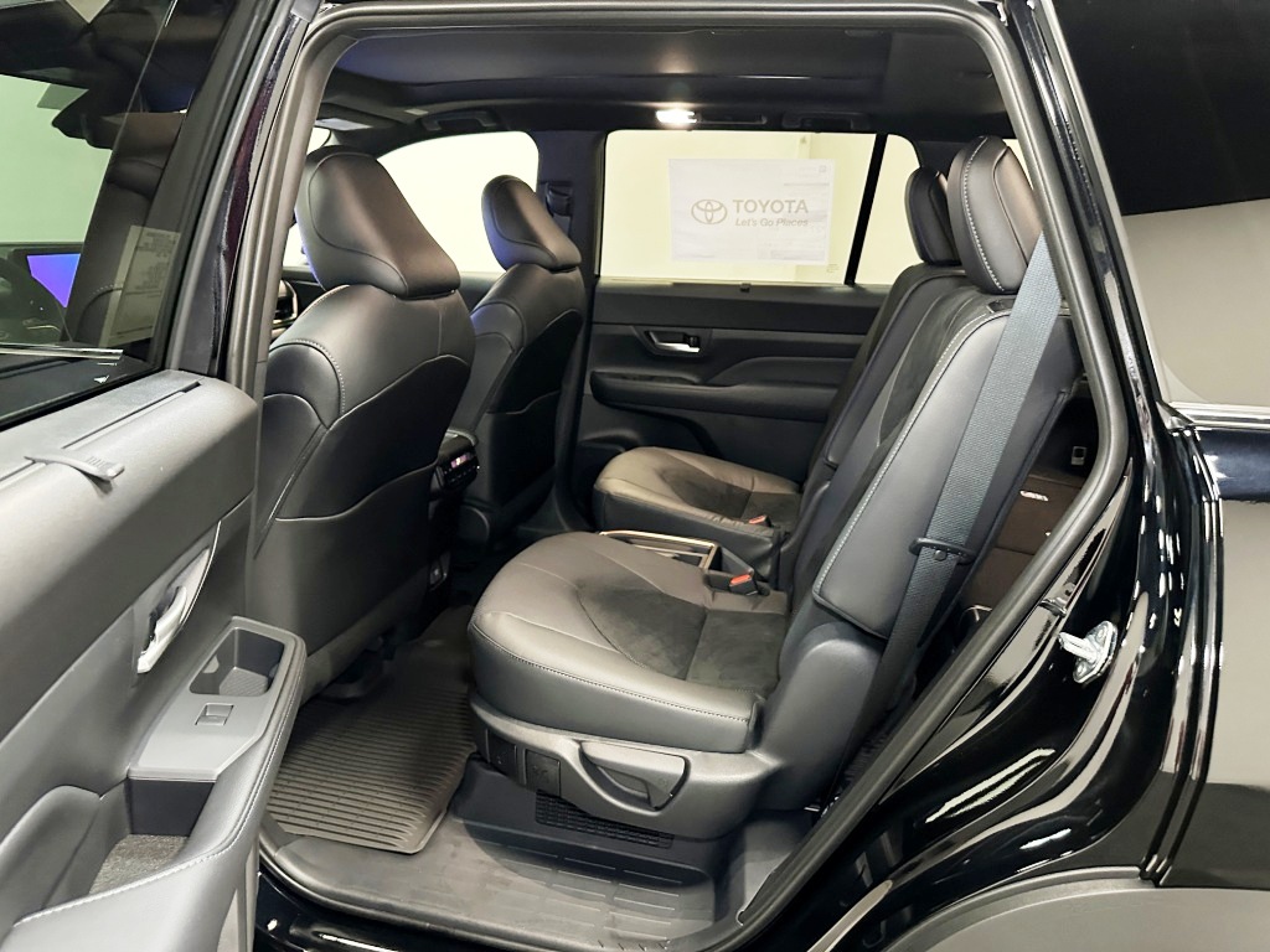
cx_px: 635
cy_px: 476
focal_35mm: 24
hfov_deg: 71.6
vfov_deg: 56.8
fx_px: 881
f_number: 1.78
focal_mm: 6.86
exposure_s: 1/30
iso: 1000
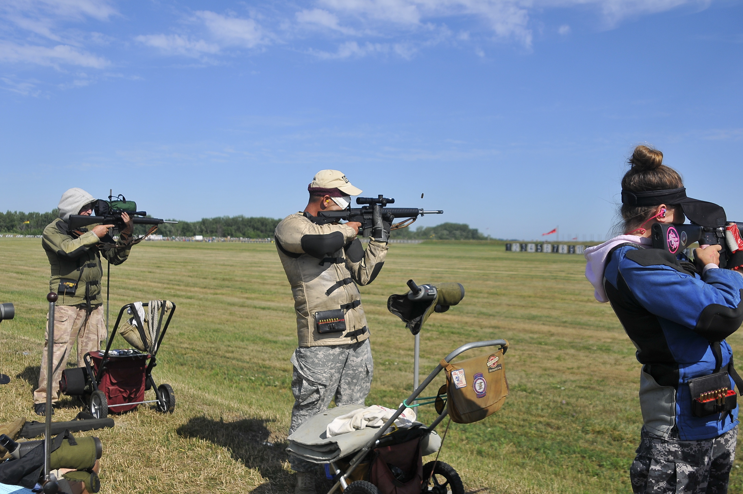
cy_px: 247
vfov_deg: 36.8
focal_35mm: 36
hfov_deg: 53.2
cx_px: 372
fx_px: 742
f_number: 3.2
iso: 200
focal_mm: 24
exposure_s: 1/5000
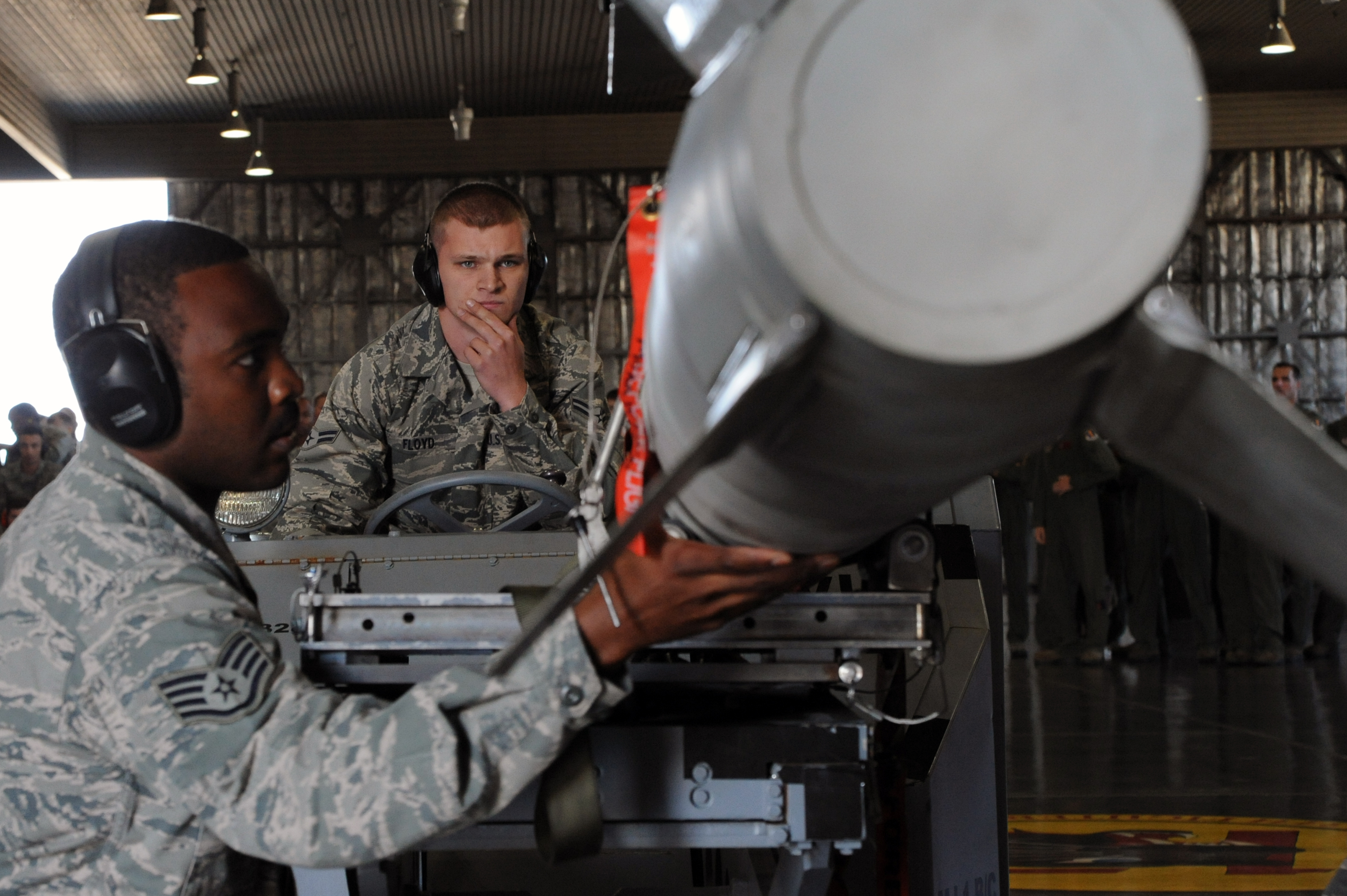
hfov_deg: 23.9
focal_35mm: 85
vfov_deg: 16.1
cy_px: 448
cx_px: 674
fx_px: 3178
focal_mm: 85
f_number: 10
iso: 2500
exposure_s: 1/100
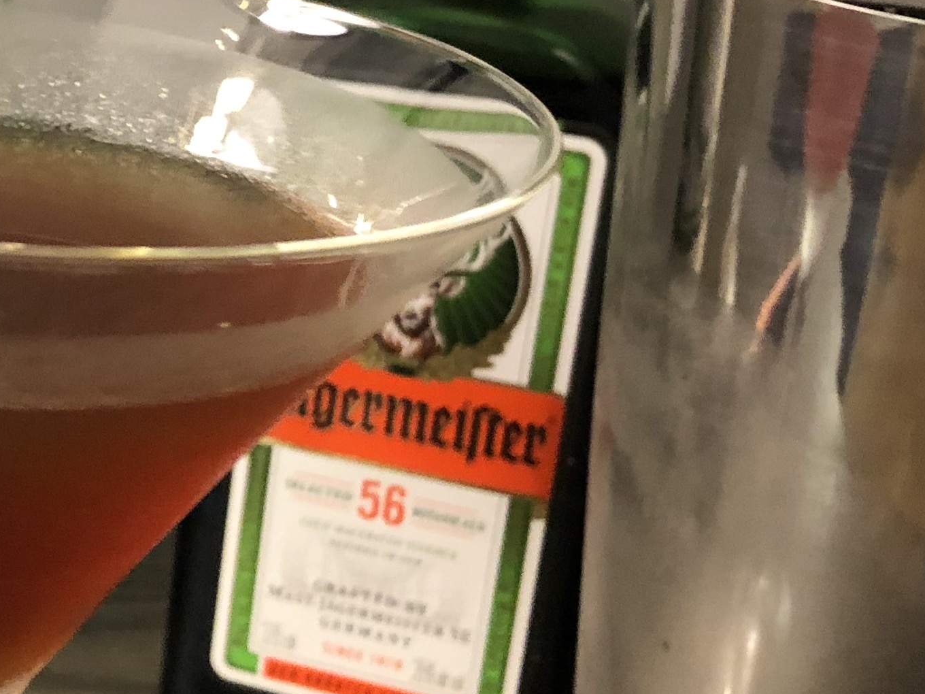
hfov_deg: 22.4
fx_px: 2218
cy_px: 162
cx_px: -61
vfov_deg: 17.7
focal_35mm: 83
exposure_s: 1/15
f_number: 1.8
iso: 80
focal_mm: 3.99
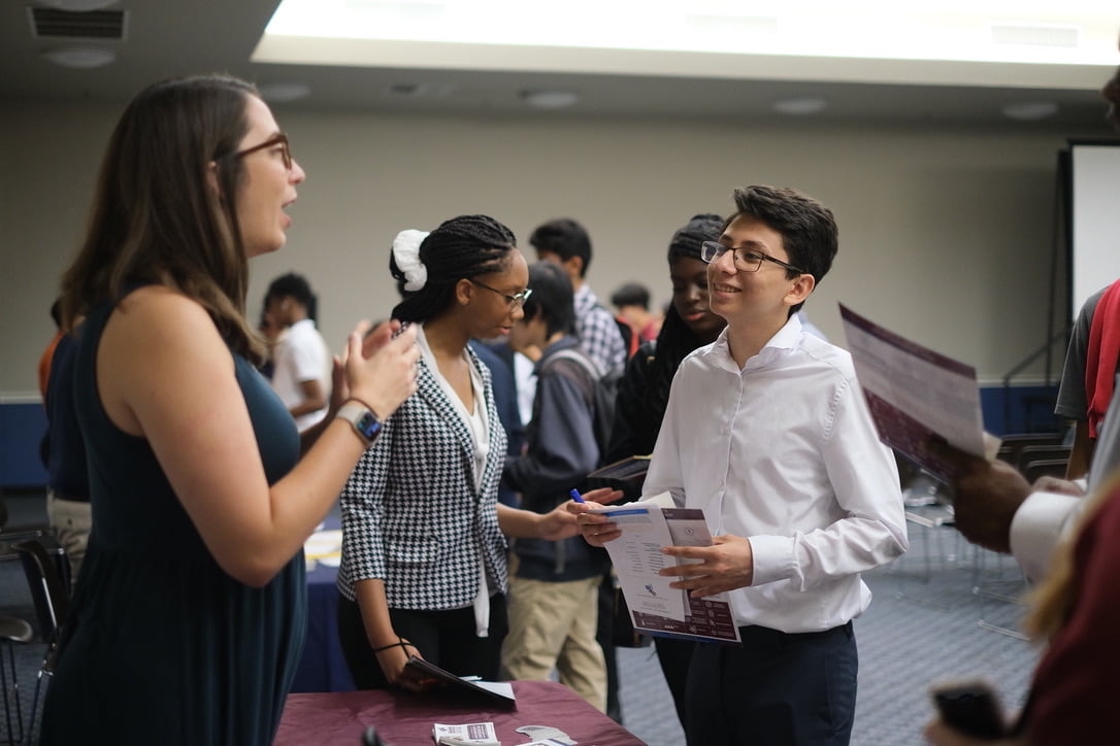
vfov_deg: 25.5
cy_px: 373
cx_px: 560
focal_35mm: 53
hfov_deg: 37.5
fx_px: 1649
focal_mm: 35
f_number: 1.4
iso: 1250
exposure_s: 1/105
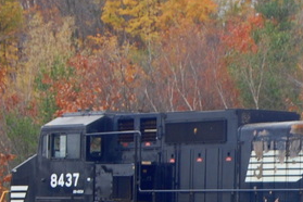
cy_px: 170
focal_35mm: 219
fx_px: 1843
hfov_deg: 9.3
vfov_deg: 6.3
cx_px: 319
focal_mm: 48
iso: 280
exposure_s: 1/125
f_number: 5.6
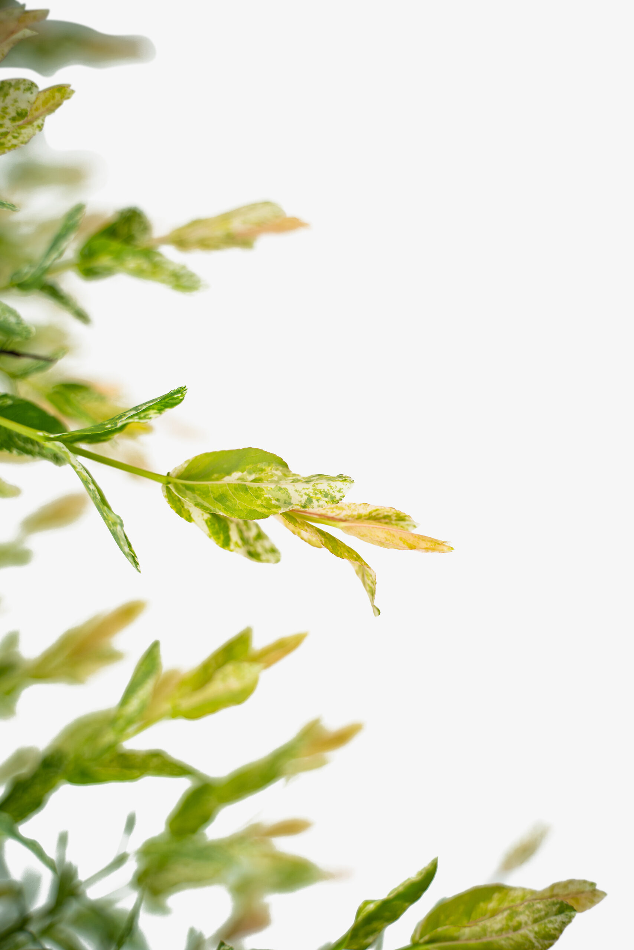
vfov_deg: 60.3
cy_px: 475
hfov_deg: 42.3
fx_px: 819
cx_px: 317
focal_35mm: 31
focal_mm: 31
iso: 160
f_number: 2.8
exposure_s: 1/250
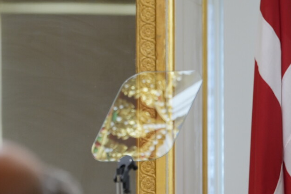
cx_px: 279
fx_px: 4146
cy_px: 218
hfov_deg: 4.0
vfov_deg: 2.7
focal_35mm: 513
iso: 800
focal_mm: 200
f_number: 3.5
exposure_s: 1/160
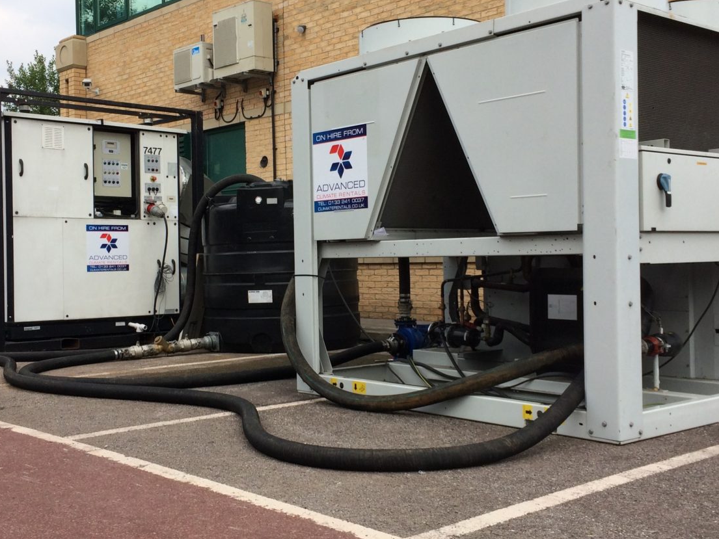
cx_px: 325
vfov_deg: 34.4
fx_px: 872
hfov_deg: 44.7
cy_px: 274
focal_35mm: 42
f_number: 2.2
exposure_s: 1/1140
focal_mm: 4.15
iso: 32
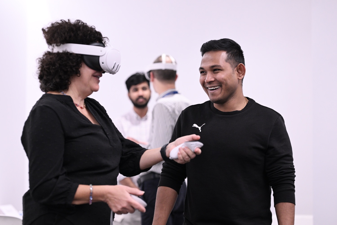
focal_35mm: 85
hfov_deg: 23.9
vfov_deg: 16.1
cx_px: 168
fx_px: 796
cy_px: 112
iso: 2500
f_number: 2.8
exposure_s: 1/320
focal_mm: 85
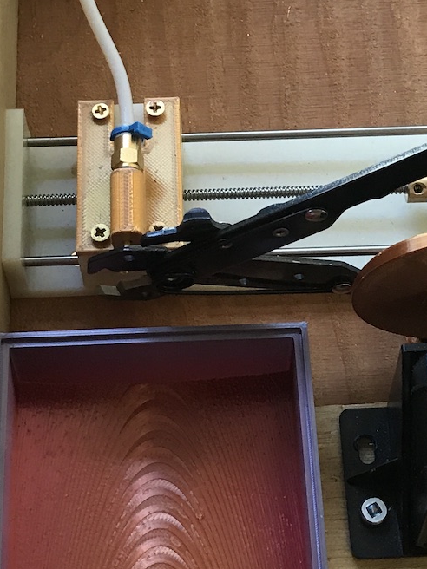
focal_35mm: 86
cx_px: 206
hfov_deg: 17.2
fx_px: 1414
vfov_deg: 22.7
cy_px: 217
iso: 32
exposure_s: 1/30
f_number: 1.8
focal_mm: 3.99
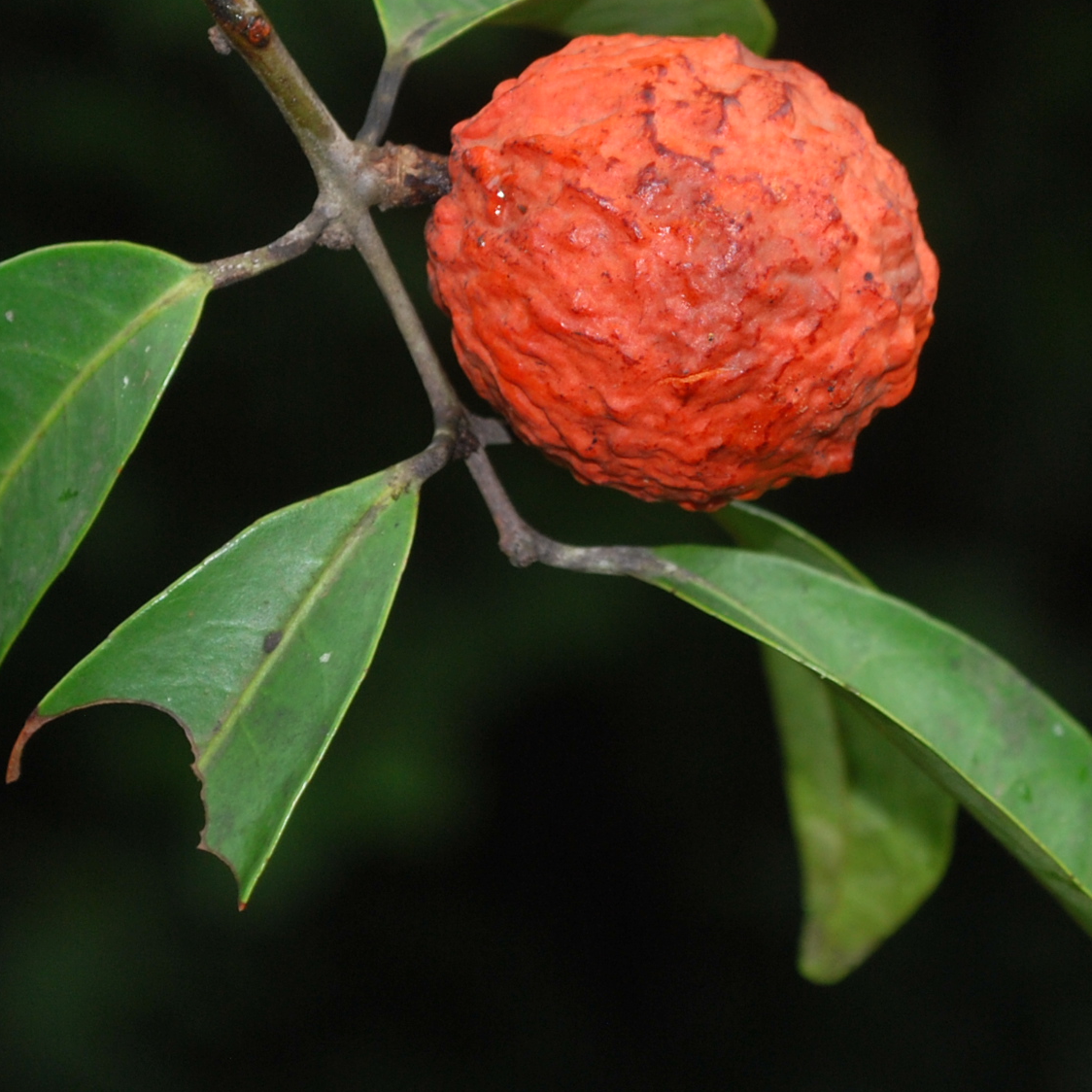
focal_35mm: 181
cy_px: 254
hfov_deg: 9.7
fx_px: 6463
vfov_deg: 9.6
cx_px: 624
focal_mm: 55
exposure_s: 1/60
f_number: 5.6
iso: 200
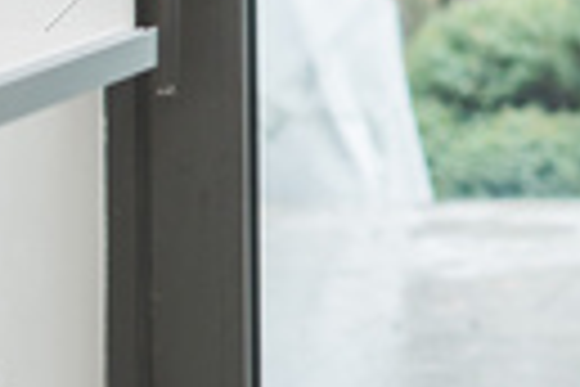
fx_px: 3689
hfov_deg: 8.5
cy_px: -230
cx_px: 1164
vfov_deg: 5.9
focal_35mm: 229
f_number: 2.8
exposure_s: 1/125
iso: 500
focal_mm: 50
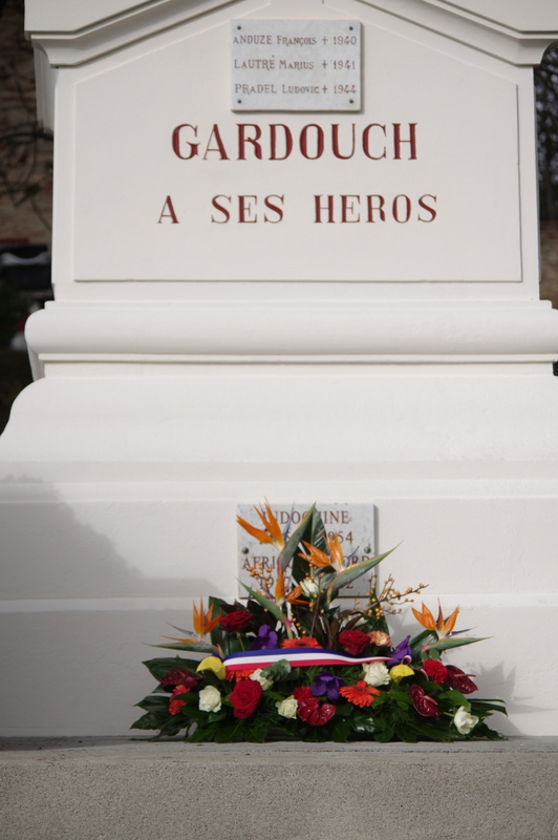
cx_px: 279
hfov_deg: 8.7
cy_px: 420
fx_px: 3656
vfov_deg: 13.1
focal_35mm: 157
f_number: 5.6
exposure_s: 1/640
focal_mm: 105
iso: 100
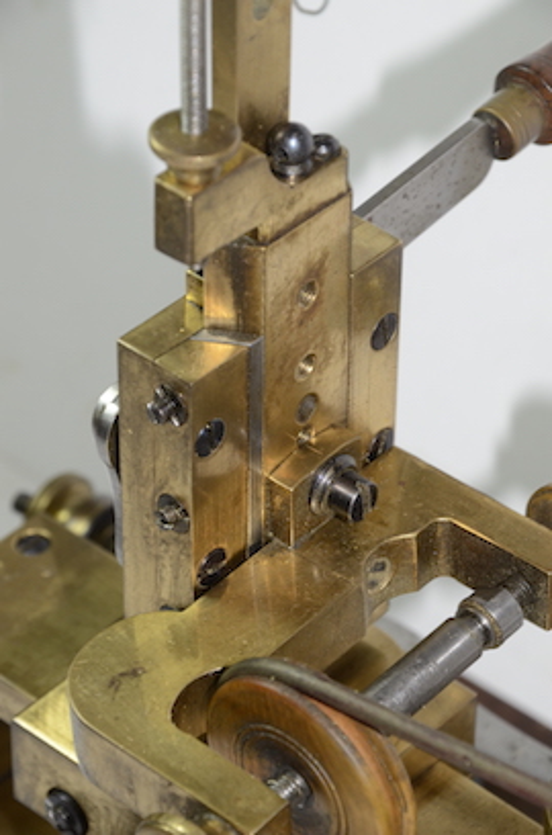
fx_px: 3641
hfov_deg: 8.7
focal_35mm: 158
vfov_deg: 13.1
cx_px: 276
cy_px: 418
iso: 800
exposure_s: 1/60
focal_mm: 105
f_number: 11
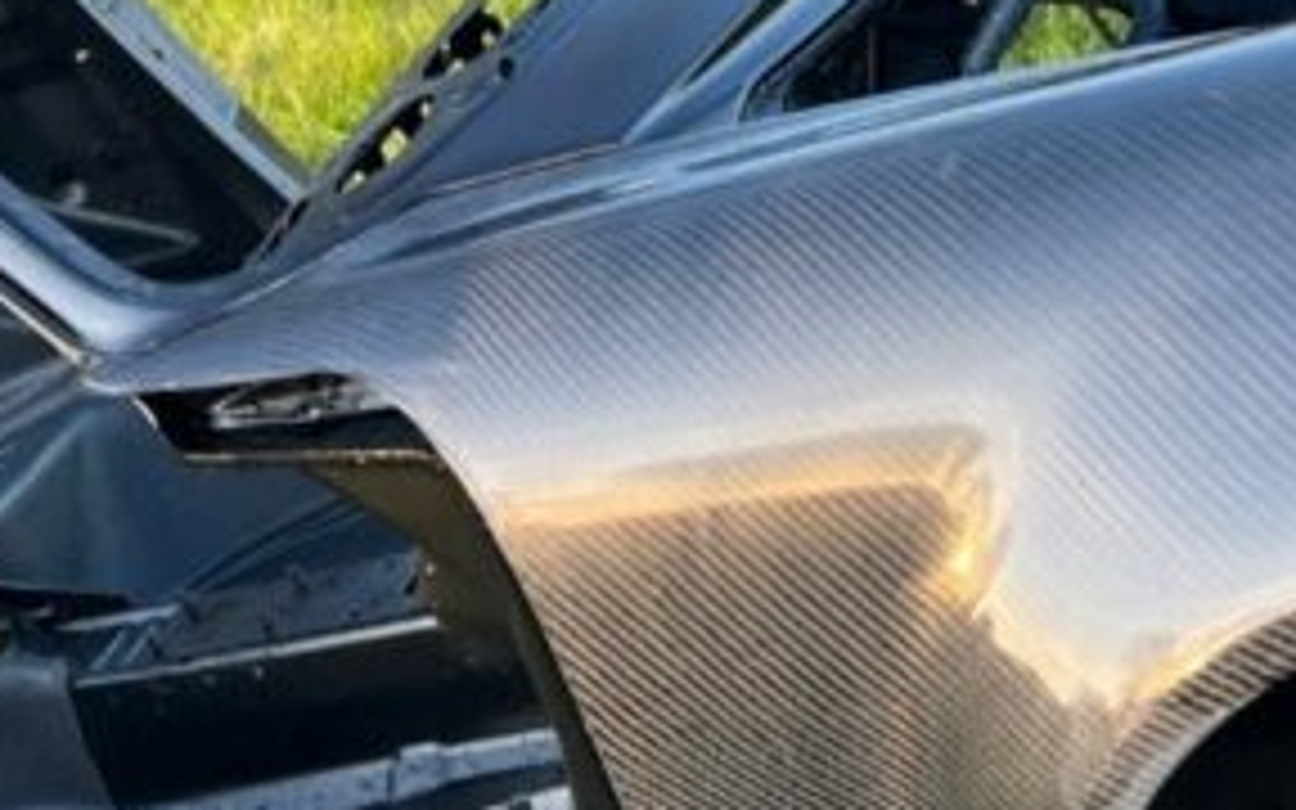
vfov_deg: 13.0
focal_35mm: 98
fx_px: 3461
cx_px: 436
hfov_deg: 21.1
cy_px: -169
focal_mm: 5.7
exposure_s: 1/121
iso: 50
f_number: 1.5
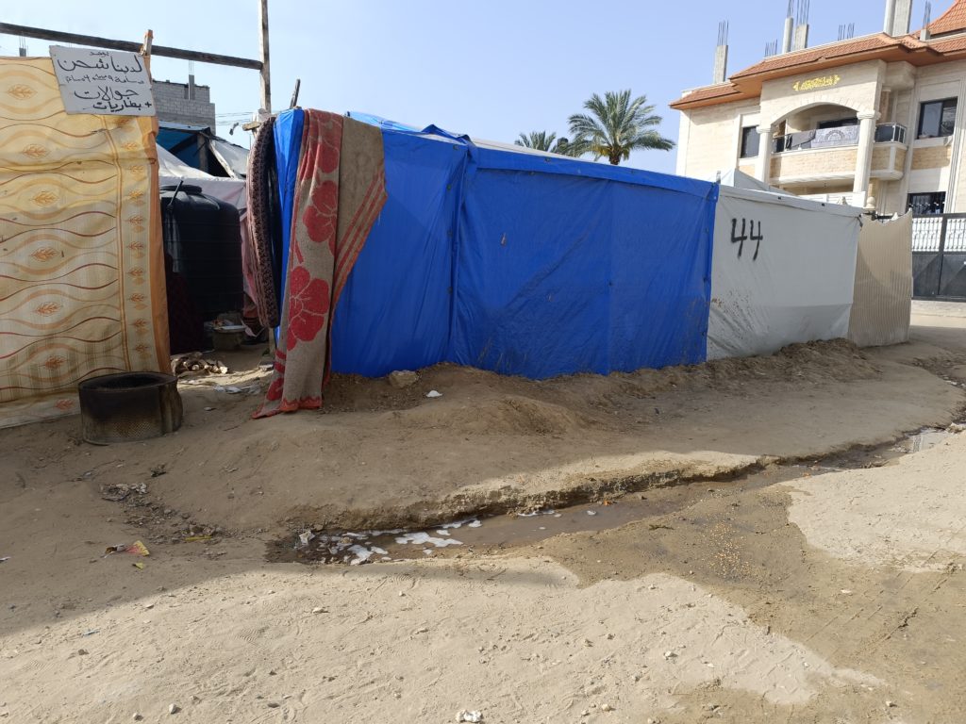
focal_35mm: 24
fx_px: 670
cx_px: 483
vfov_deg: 56.8
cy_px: 362
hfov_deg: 71.6
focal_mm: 6.14
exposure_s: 1/445
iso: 51
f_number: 1.65
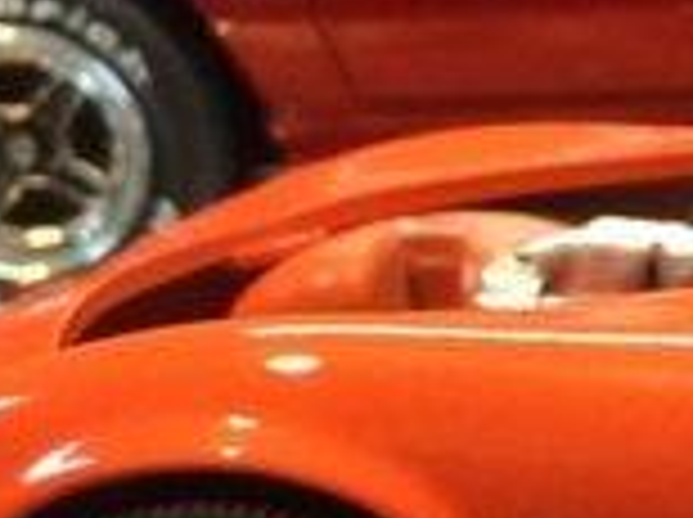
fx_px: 3998
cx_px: 1346
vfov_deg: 7.4
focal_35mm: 200
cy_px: 468
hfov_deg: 9.3
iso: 200
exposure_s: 1/30
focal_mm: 4.12
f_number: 2.2
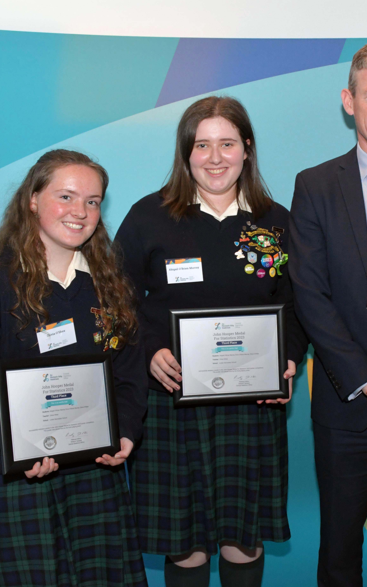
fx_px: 960
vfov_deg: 34.0
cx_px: 307
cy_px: 293
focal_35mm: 60
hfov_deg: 21.3
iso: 2000
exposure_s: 1/60
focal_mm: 26
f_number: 10
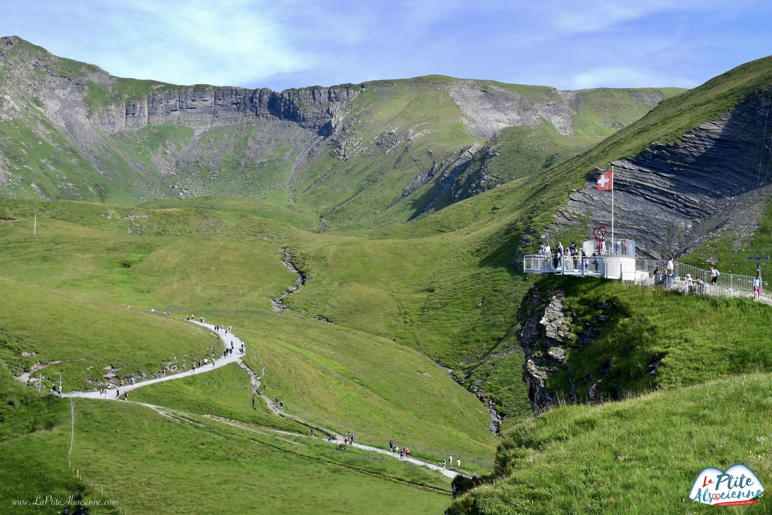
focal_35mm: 72
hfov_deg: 28.1
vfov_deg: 18.9
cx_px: 386
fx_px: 1544
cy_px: 258
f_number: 8
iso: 50
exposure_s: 1/80
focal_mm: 48
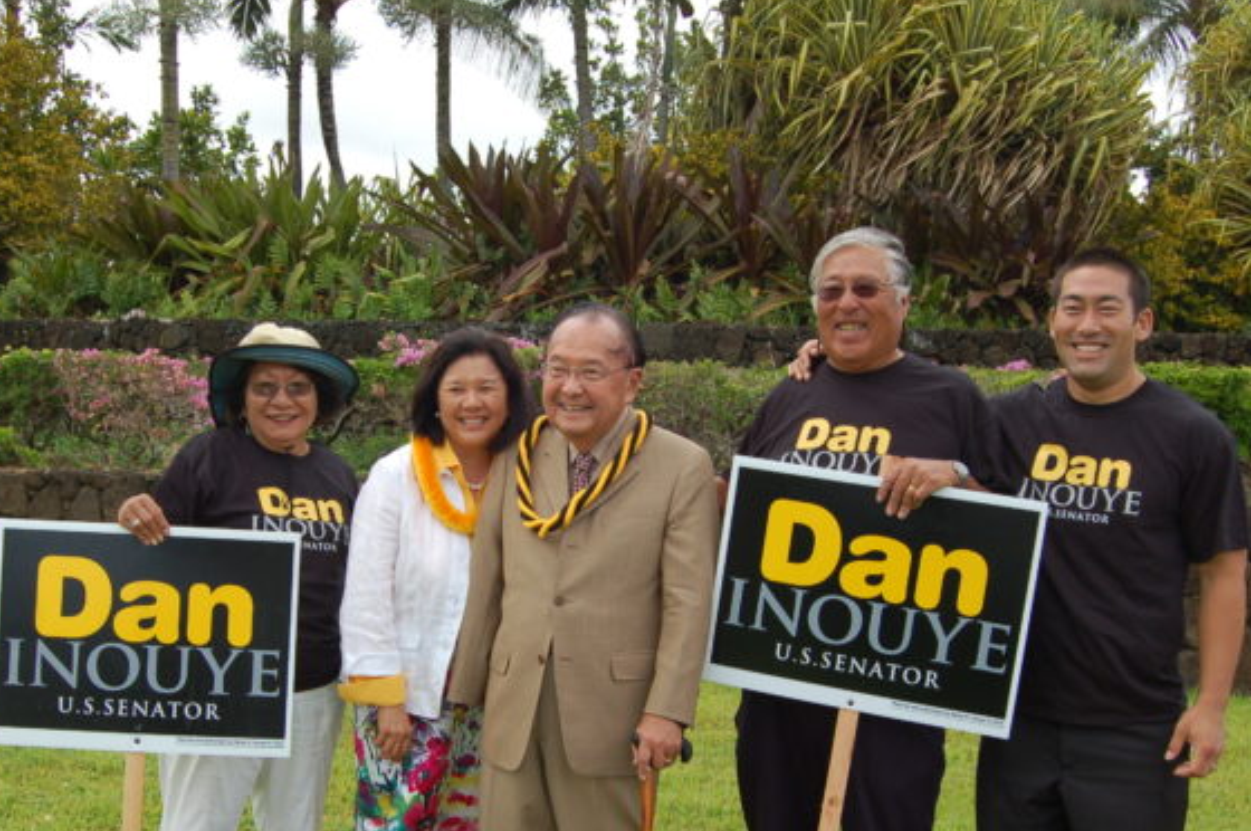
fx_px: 1413
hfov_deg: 47.7
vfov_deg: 32.6
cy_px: 514
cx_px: 574
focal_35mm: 41
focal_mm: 19
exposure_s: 1/160
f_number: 6.3
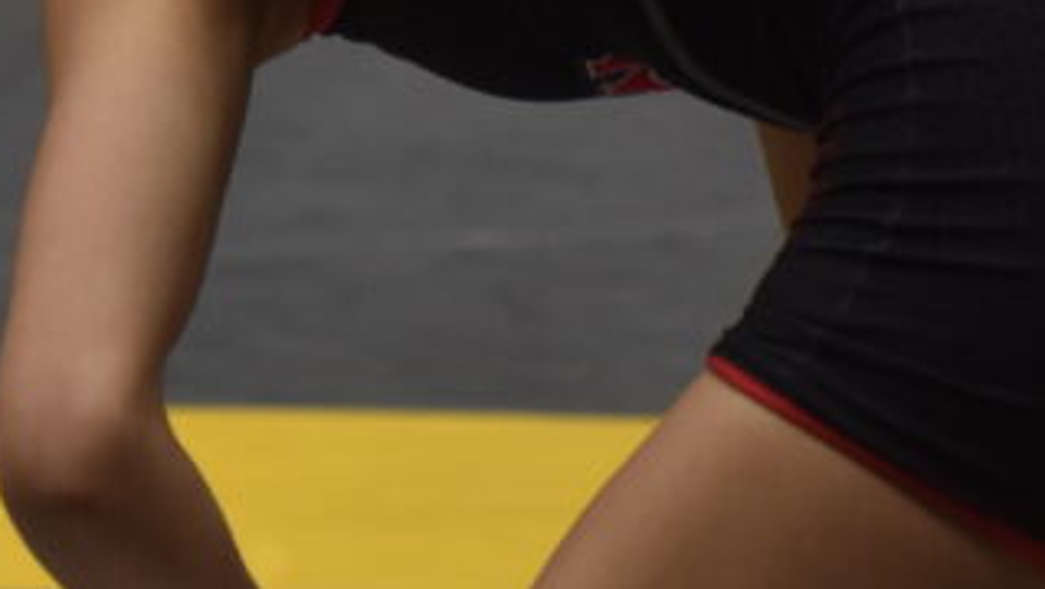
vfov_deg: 1.7
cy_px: 247
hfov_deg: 3.1
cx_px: -731
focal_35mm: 704
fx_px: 19522
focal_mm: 130
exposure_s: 1/500
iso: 500
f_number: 4.8
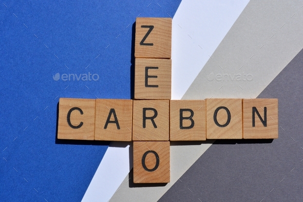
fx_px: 391
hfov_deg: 42.3
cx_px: 152
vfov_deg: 28.9
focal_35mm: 46
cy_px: 101
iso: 100
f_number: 10
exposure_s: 1/400
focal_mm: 31
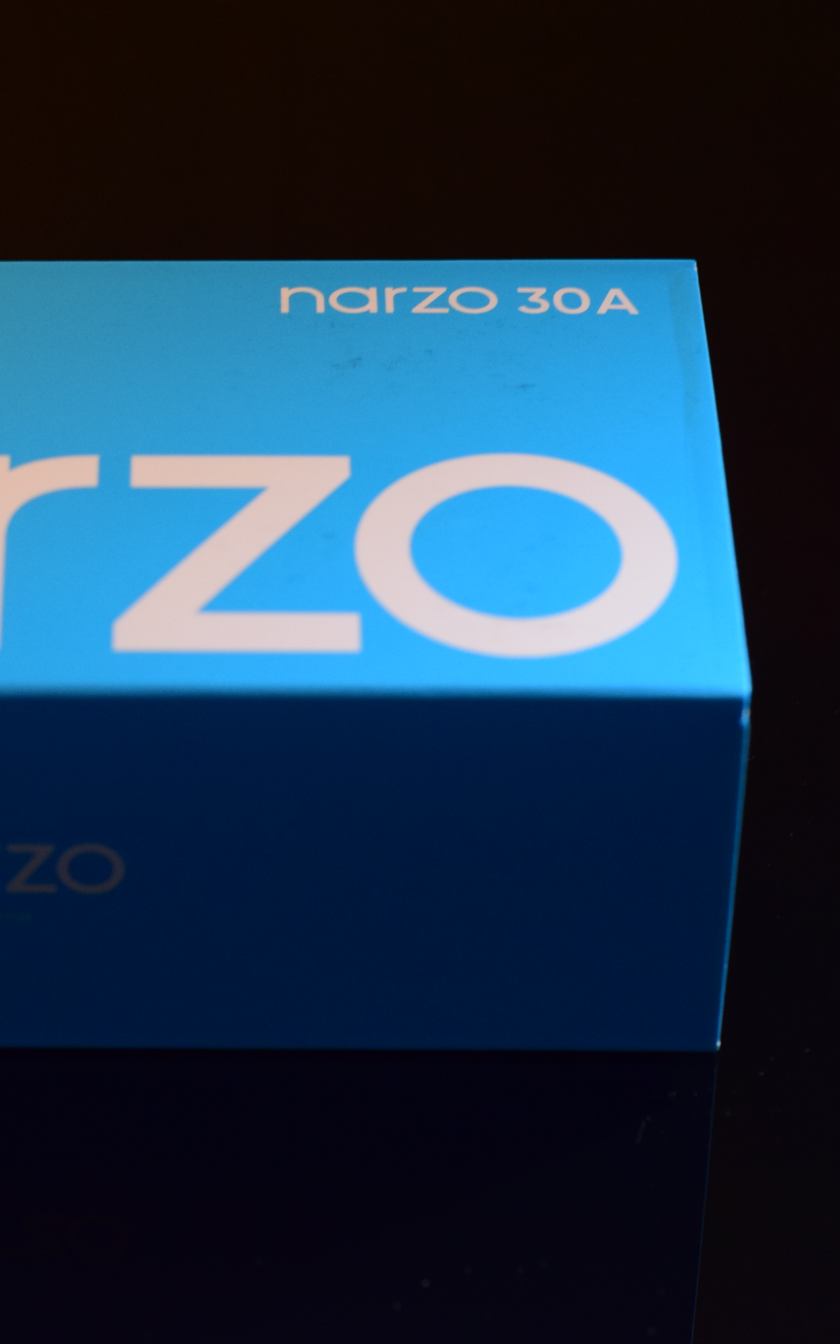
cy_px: 675
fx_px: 4212
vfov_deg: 18.1
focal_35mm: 115
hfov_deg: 11.3
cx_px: 1
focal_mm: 50
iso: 1000
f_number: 5
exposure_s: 1/30
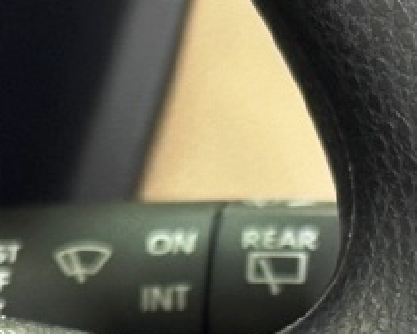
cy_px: 623
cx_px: 2
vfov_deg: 6.8
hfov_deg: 8.6
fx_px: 2752
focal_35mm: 223
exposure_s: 1/40
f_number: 1.78
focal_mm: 6.86
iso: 320
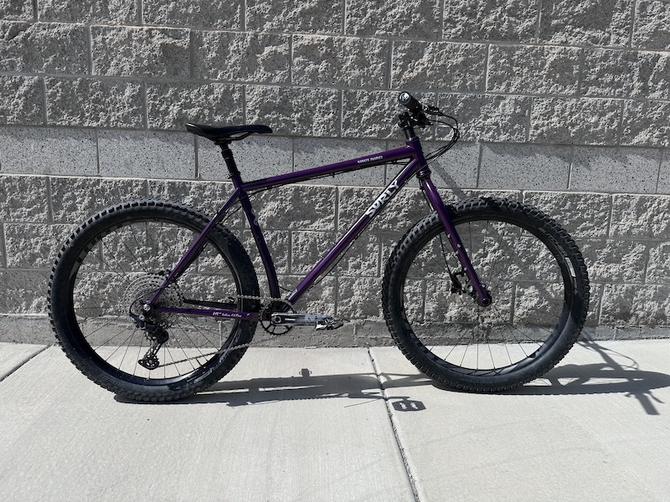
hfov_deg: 71.6
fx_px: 465
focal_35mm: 24
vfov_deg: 56.8
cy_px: 251
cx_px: 335
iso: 80
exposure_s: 1/4310
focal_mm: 6.76
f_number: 1.78
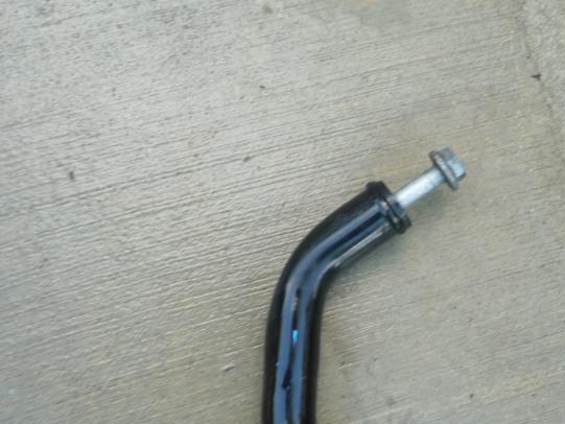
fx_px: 865
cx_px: 384
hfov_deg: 35.7
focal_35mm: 53
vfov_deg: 27.5
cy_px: 244
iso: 100
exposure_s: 1/50
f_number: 3.3
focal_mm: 4.7
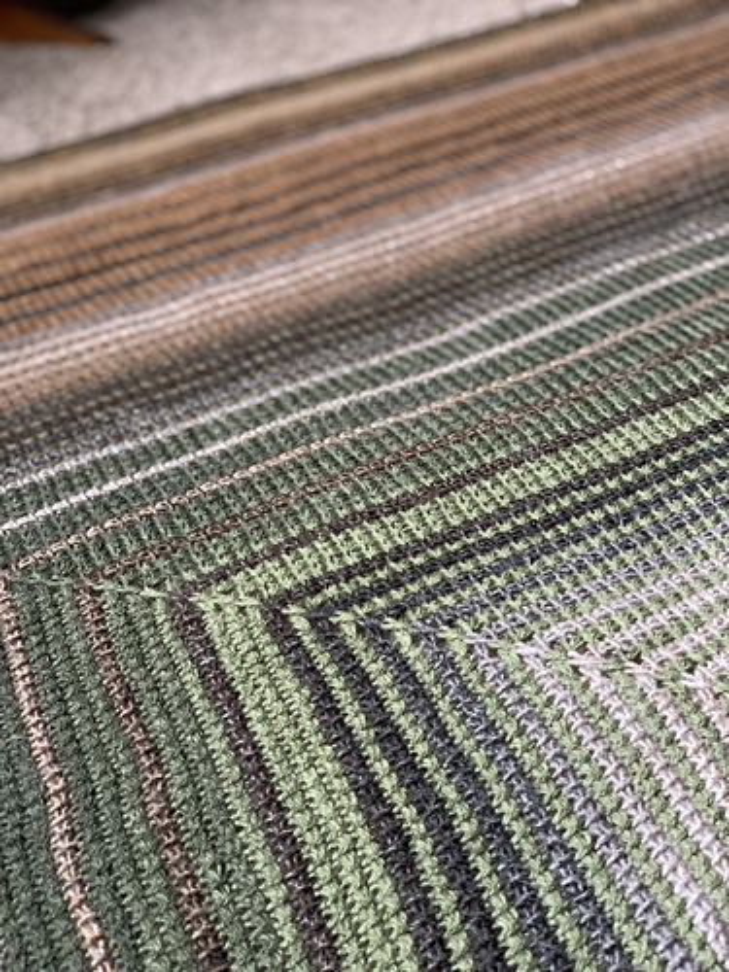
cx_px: 364
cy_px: 486
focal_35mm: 52
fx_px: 1460
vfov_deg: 36.8
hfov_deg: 28.0
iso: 320
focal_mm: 6
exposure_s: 1/60
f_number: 2.4
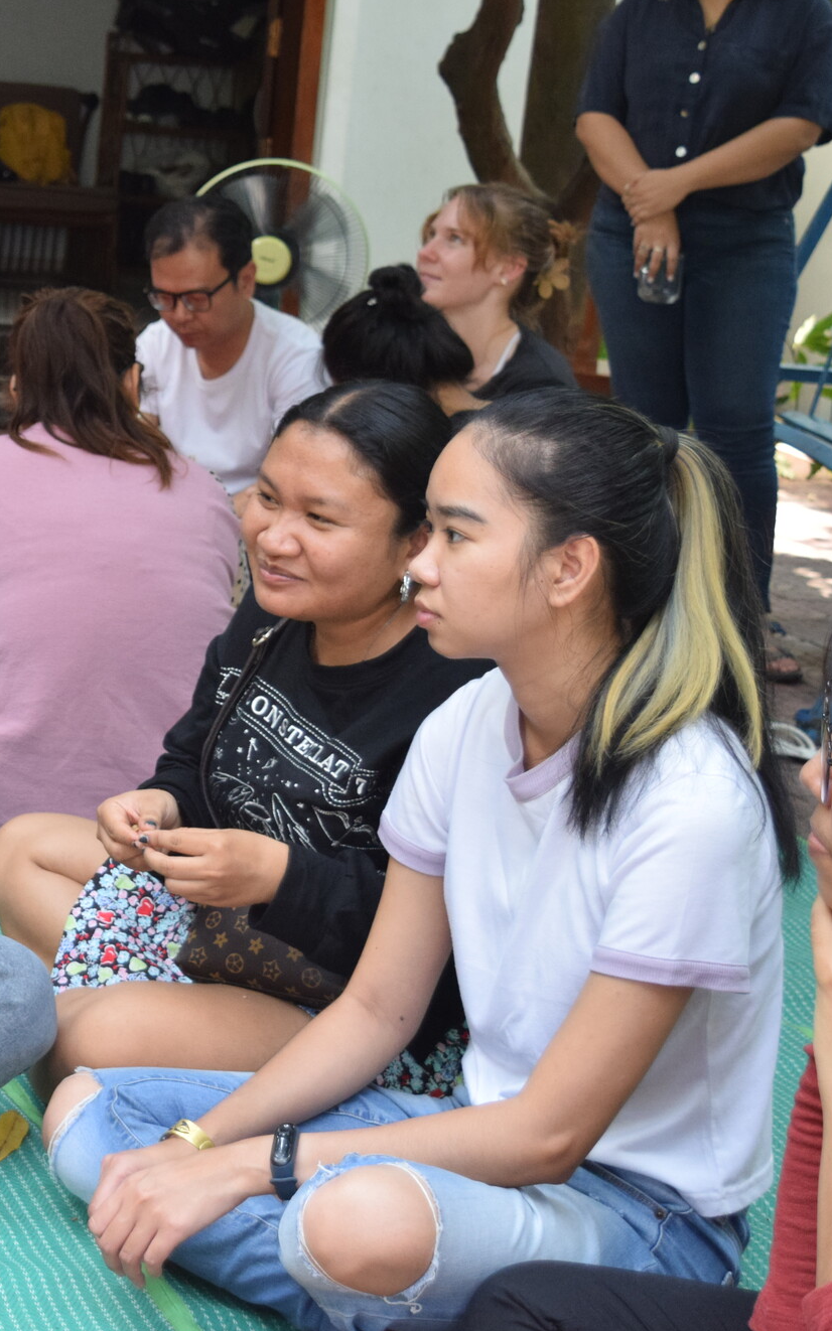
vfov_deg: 27.9
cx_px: -124
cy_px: 667
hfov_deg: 17.0
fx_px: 2685
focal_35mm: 74
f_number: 4.5
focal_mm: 32
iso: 1100
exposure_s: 1/400
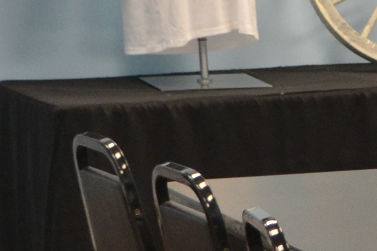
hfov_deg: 8.8
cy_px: 54
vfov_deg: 6.0
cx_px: 587
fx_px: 2387
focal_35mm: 228
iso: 800
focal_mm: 26
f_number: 4.2
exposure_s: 1/40
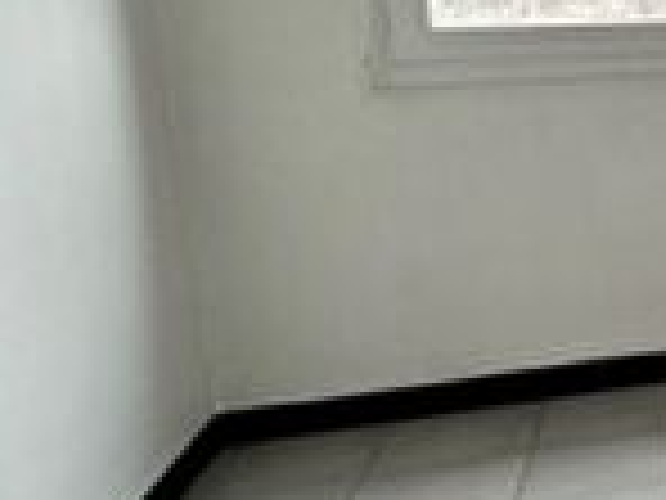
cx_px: 1395
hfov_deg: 17.8
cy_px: 83
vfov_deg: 21.9
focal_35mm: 66
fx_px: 1270
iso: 64
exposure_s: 1/99
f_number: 2.2
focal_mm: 2.22
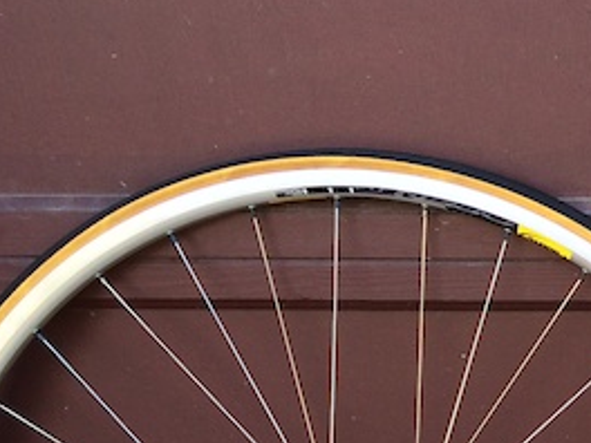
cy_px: 622
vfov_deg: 15.7
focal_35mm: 88
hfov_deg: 19.8
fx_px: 1502
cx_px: 837
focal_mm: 4.15
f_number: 2.2
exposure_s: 1/120
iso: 40
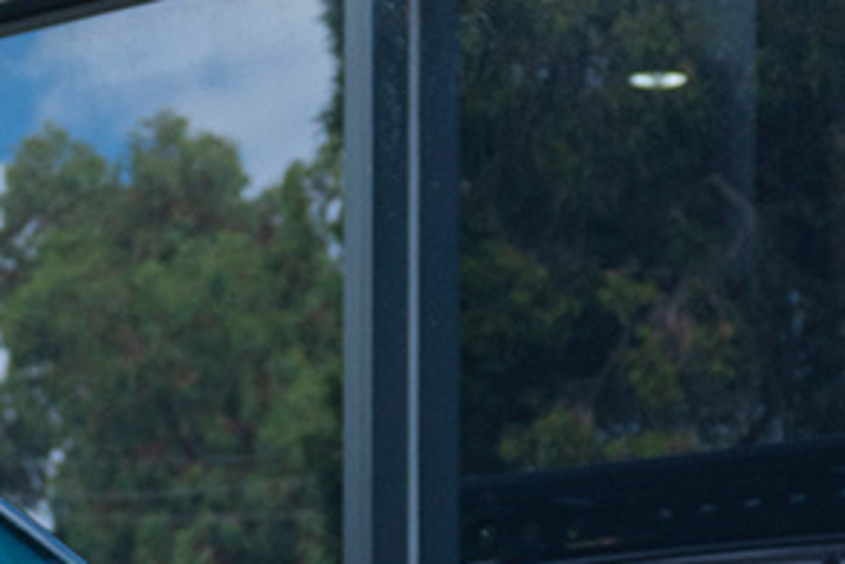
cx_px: -836
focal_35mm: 191
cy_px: 1177
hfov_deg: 10.0
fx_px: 4485
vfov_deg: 6.9
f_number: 4.5
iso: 100
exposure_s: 1/80
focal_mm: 31
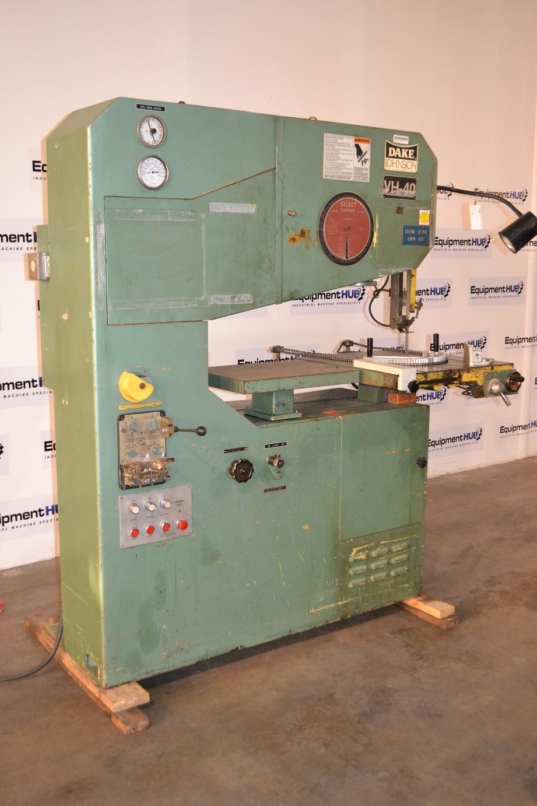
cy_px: 403
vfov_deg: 53.1
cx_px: 268
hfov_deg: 36.9
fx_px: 806
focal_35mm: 36
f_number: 4
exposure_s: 1/60
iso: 2200
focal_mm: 24
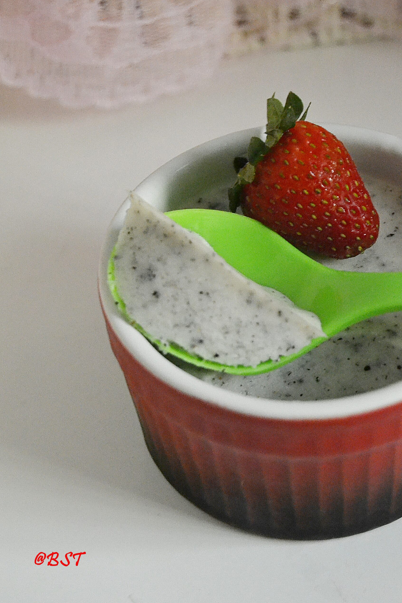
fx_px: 1399
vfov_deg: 24.3
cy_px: 299
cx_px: 203
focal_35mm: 84
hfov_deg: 16.4
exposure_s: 1/25
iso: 3200
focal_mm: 55
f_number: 5.6
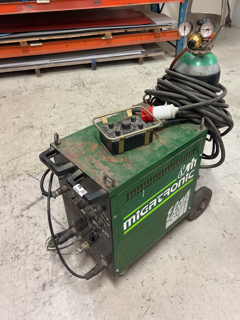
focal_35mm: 29
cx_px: 128
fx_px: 268
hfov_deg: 48.2
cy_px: 158
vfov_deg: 61.7
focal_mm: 5.7
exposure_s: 1/50
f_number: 1.5
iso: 160
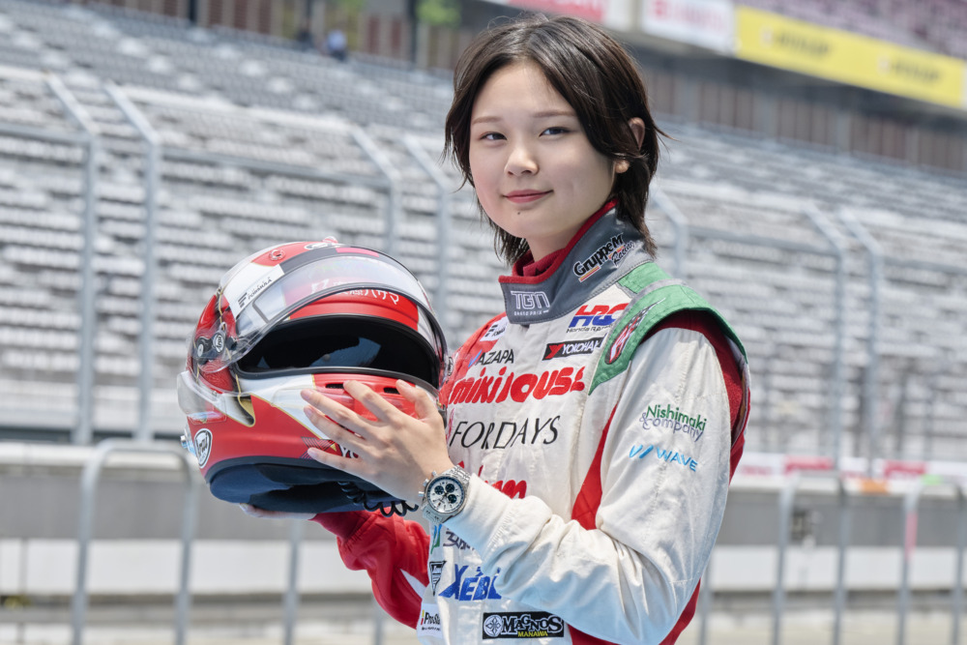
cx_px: 484
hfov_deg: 15.8
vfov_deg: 10.6
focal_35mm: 130
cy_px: 322
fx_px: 3492
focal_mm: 130
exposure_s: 1/640
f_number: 9
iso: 400
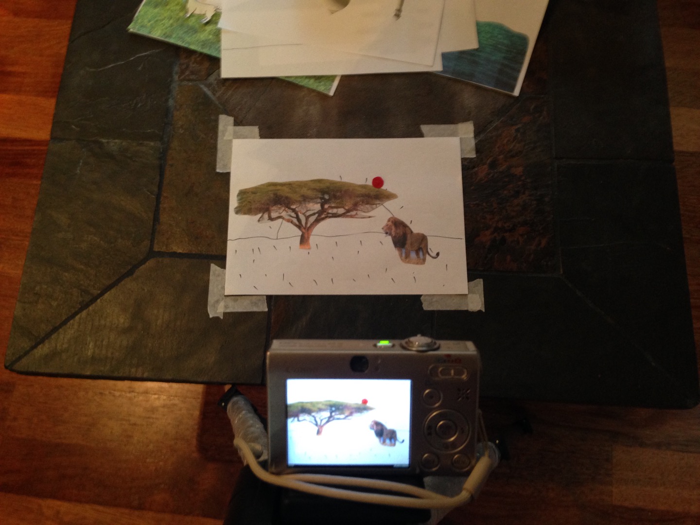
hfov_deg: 55.4
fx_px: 667
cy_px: 262
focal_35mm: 33
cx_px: 350
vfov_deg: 42.9
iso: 200
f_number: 2.4
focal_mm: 4.12
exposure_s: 1/20
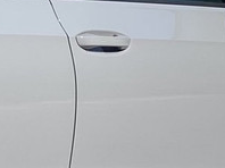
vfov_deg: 5.3
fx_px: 1824
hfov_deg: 6.9
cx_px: -135
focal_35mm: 281
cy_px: -32
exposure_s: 1/1115
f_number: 2
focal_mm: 6
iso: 20
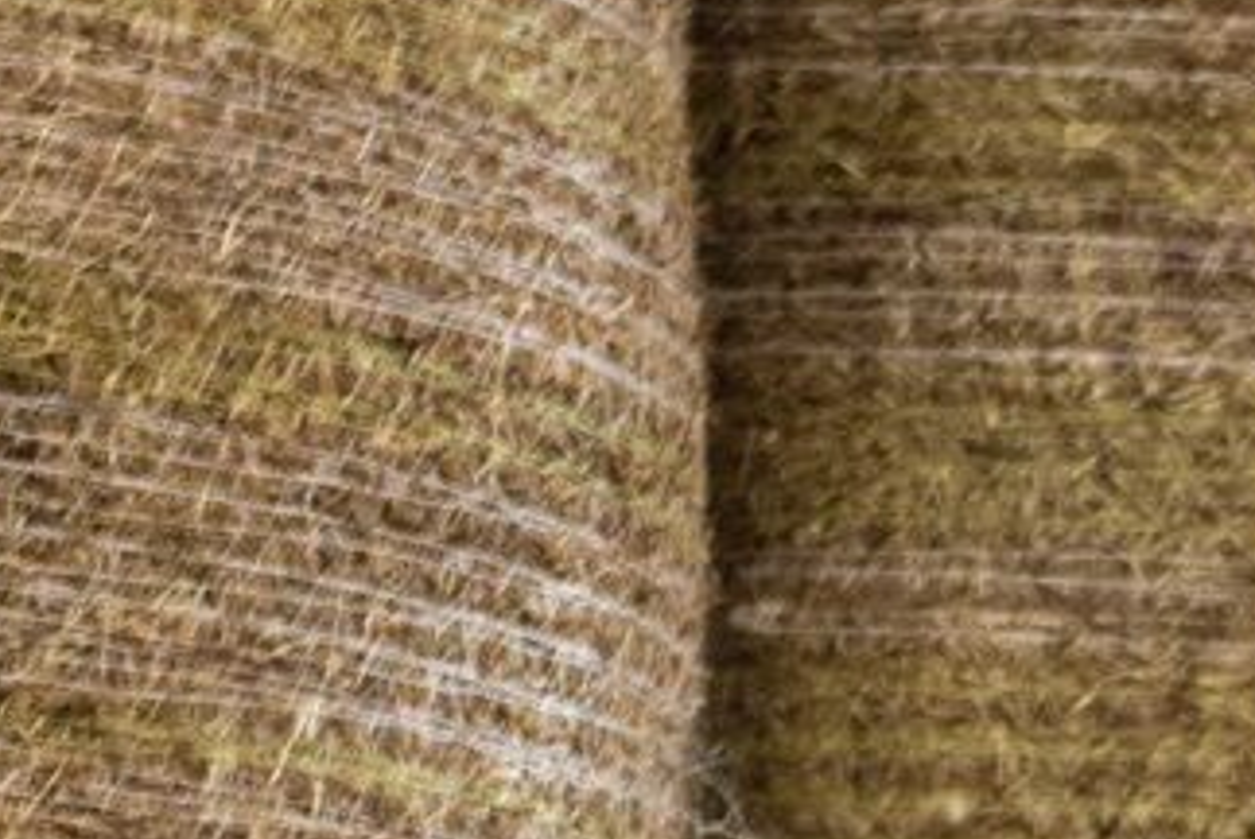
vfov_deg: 2.5
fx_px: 19365
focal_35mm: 555
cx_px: 2992
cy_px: 2266
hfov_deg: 3.7
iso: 500
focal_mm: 70
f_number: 2.8
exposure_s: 1/160
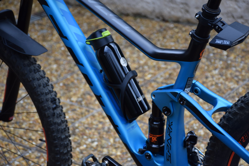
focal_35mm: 93
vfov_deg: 14.7
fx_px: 643
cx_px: 124
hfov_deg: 21.9
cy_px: 83
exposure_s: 1/125
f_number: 5.6
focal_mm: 62
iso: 400
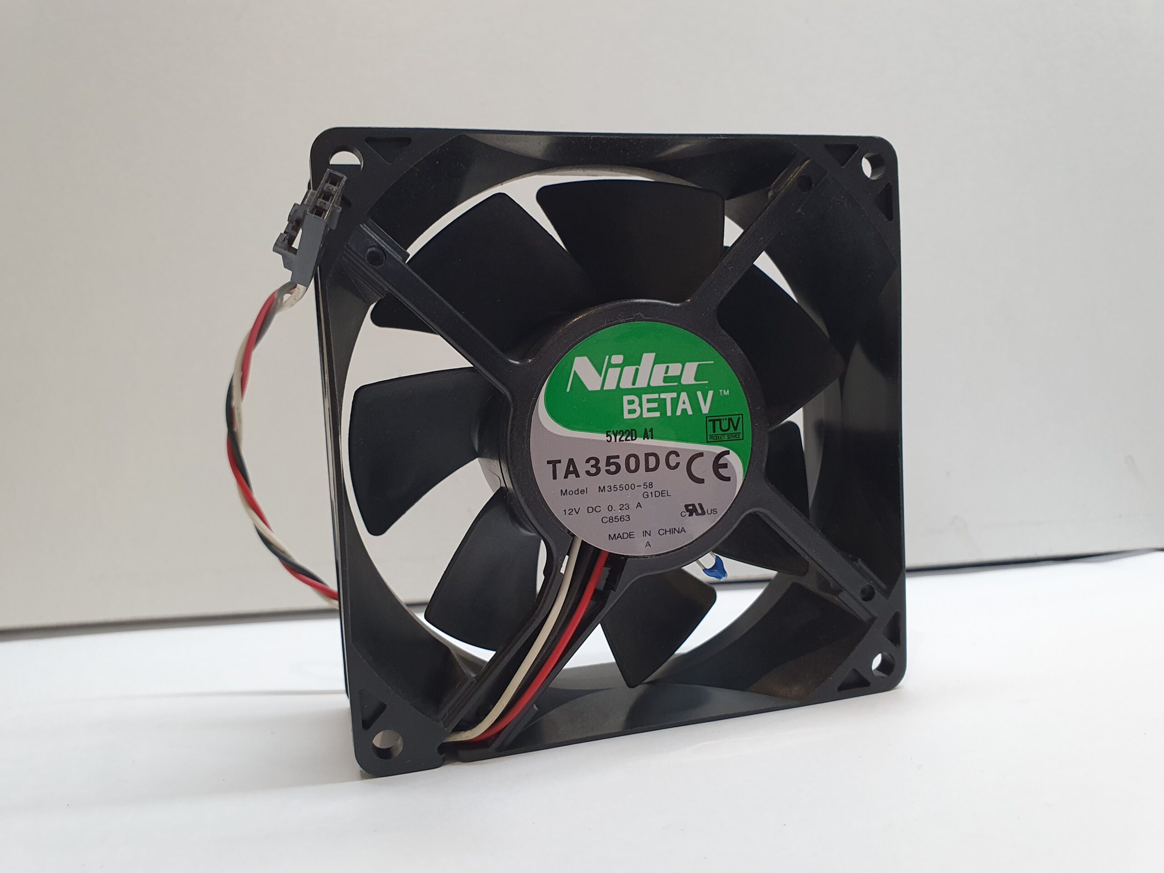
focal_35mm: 26
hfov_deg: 67.3
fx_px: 874
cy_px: 436
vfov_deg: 53.1
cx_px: 582
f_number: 2.4
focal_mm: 4.32
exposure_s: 1/50
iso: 200
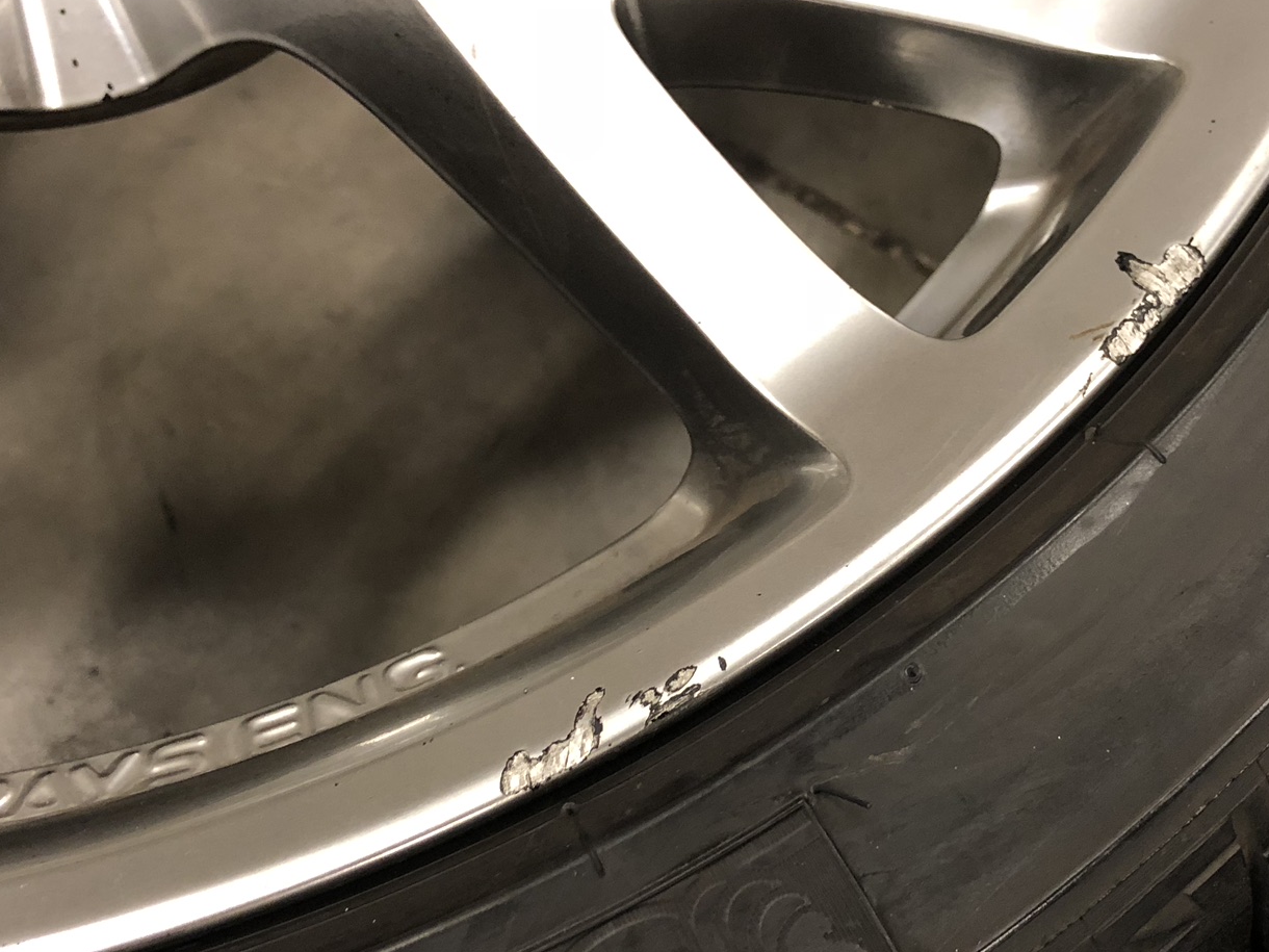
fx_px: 1723
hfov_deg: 40.2
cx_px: 791
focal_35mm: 47
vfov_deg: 30.8
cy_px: 538
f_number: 1.8
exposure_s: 1/13
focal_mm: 4
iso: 100
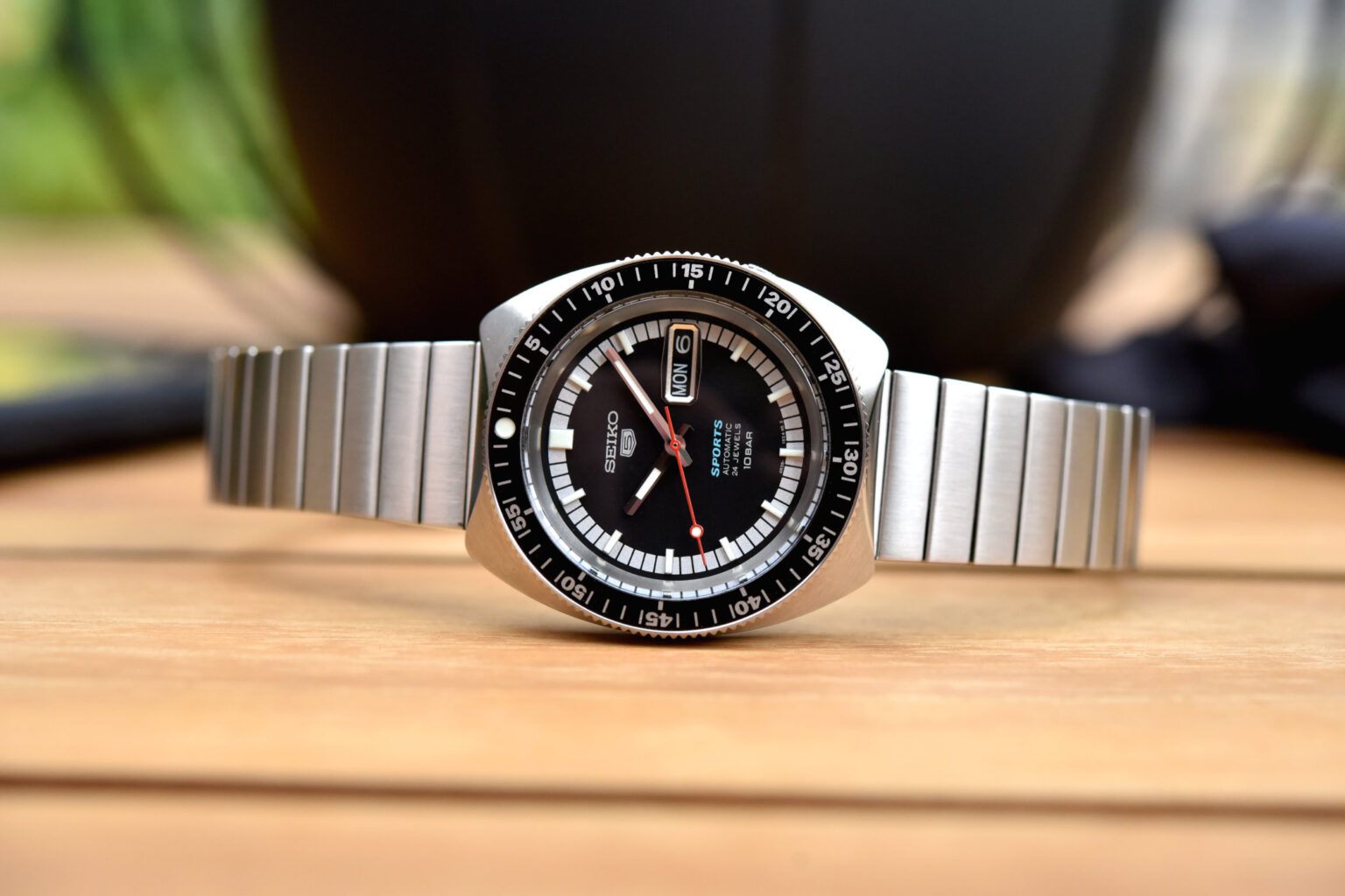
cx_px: 672
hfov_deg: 33.4
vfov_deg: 22.6
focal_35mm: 60
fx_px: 2241
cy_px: 448
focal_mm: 60
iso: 2000
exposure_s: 1/1250
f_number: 5.6
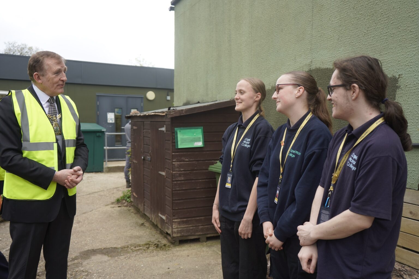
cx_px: 210
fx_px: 384
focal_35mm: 33
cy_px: 140
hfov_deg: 57.2
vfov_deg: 40.0
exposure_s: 1/250
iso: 100
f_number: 4
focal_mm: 33
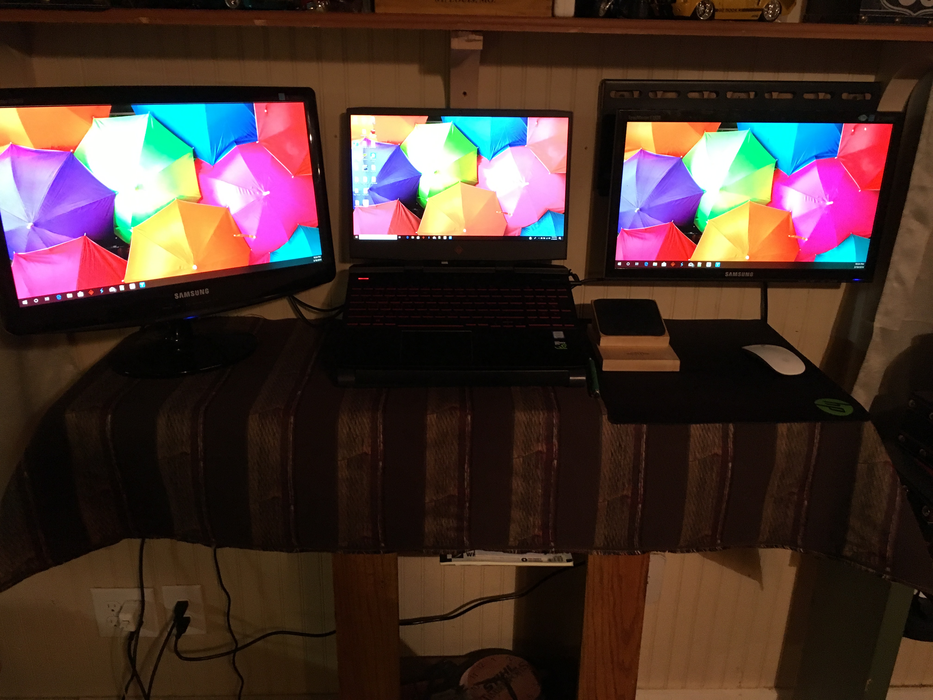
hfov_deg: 61.7
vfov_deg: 48.2
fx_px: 782
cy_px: 350
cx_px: 466
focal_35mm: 29
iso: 200
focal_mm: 4.15
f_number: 2.2
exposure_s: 1/24
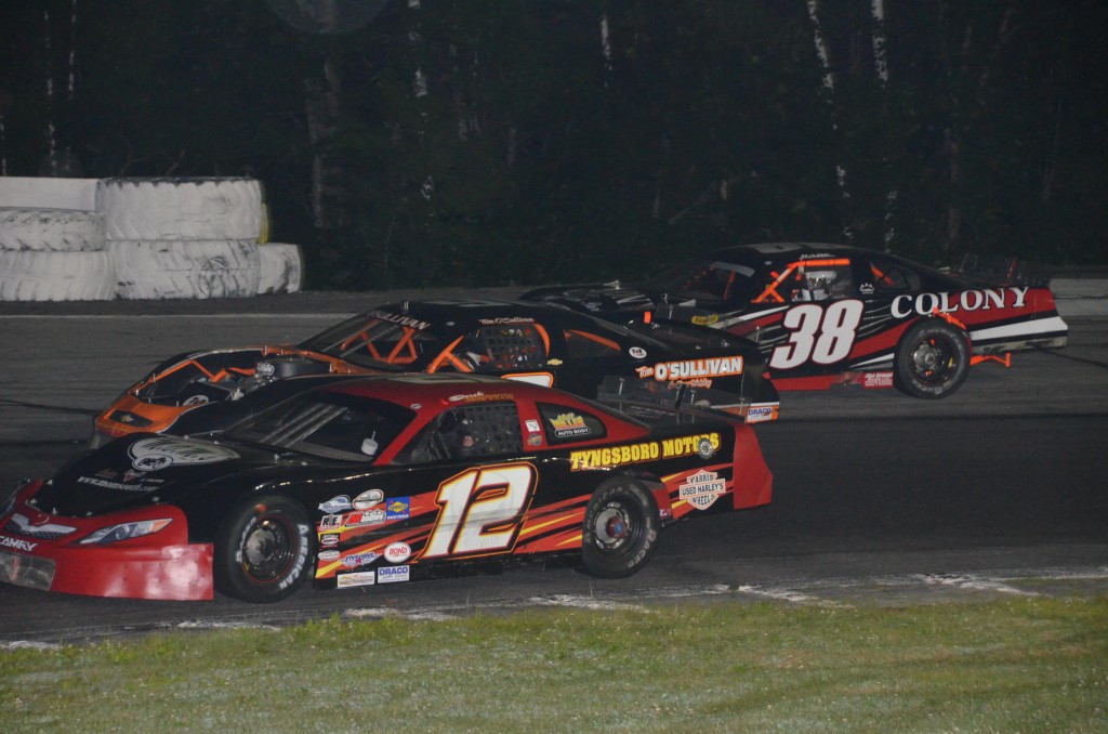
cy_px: 367
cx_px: 554
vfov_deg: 8.7
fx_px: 4837
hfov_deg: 13.1
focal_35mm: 158
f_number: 5.3
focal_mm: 105
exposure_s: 1/250
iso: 3200
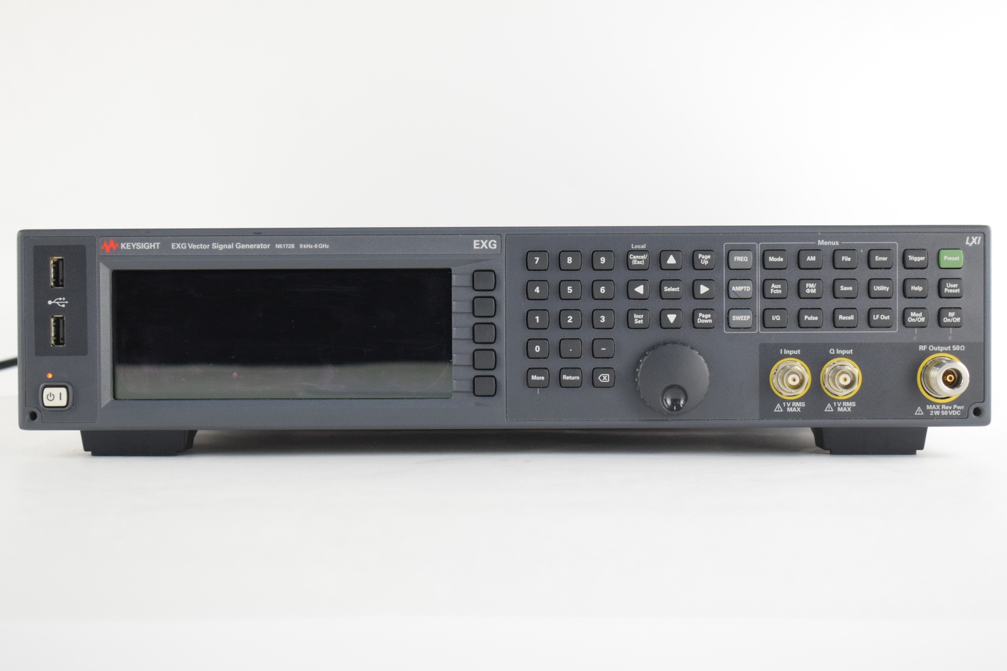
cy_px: 336
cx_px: 504
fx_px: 1762
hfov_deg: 31.9
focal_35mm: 63
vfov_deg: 21.6
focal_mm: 42
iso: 1600
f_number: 6.3
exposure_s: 1/160
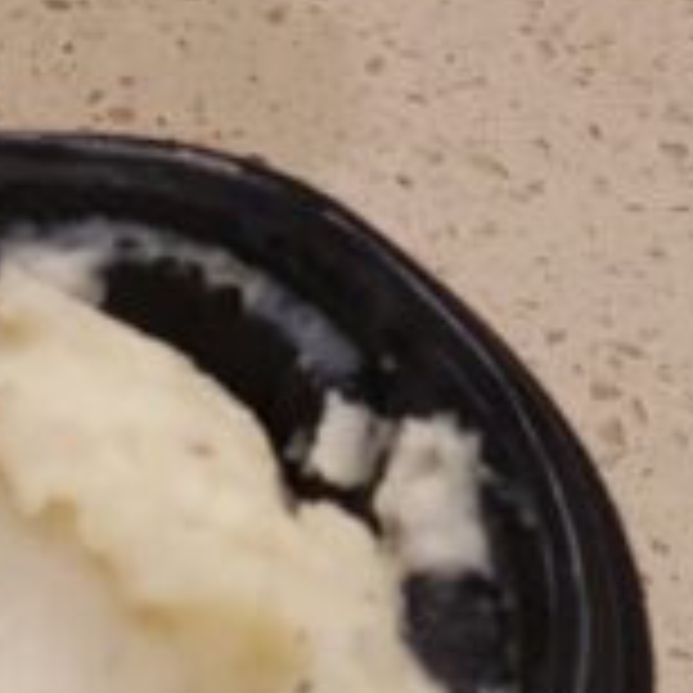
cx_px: -428
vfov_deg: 7.5
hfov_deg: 7.5
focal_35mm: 229
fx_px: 5187
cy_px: 1084
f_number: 2.4
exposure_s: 1/30
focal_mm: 6
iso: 250
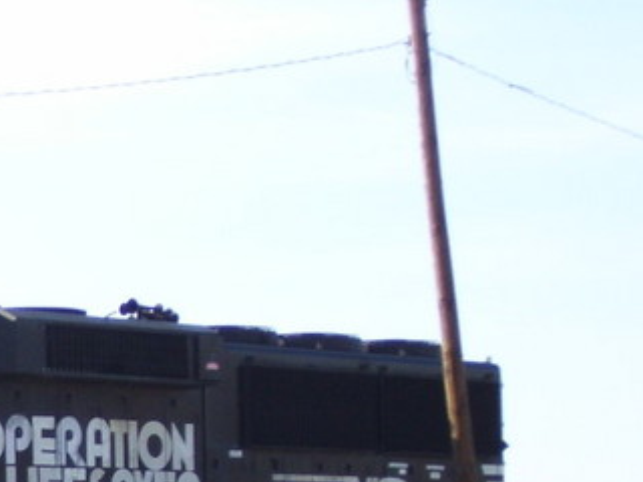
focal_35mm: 186
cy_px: 639
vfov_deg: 7.9
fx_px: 3455
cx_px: -201
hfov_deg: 10.4
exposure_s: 1/350
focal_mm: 11.6
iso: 80
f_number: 4
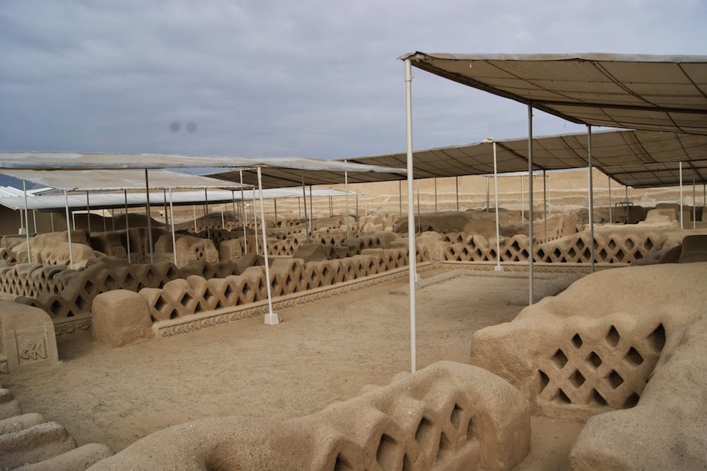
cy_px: 236
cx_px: 354
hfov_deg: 67.4
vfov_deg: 47.9
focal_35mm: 27
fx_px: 530
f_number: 10
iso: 100
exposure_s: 1/200
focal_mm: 18
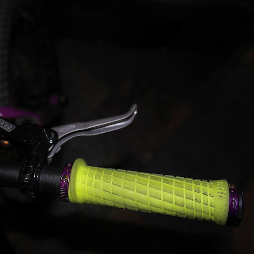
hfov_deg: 41.9
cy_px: 127
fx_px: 324
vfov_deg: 42.8
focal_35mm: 39
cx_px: 72
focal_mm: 20
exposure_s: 1/40
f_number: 3.5
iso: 100
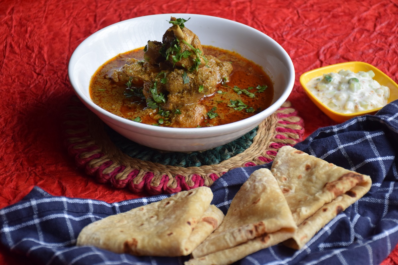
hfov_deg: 20.6
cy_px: 132
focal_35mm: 99
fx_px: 1094
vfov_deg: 13.8
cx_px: 199
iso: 400
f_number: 6.3
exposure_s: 1/160
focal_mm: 66
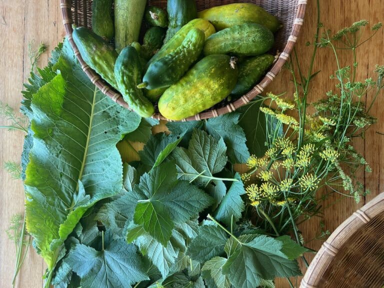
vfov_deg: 53.1
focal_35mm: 26
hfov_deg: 67.3
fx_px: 288
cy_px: 144
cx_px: 192
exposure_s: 1/121
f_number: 1.5
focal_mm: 5.7
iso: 64
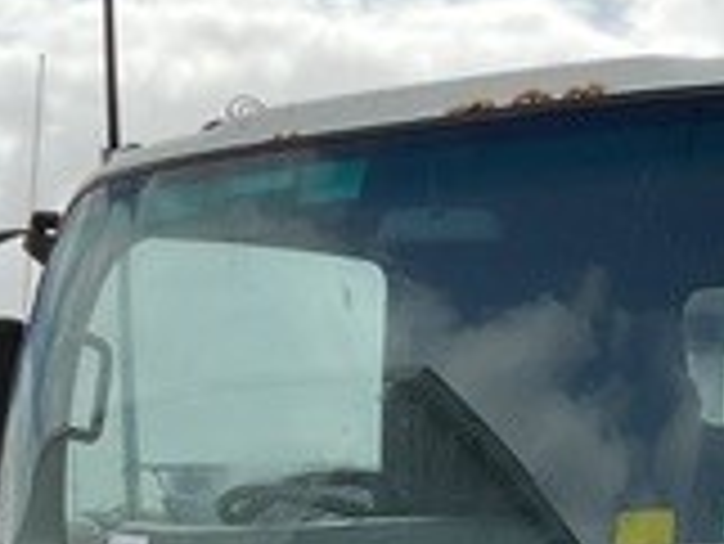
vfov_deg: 12.2
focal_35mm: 115
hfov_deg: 16.5
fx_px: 2407
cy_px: 845
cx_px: 845
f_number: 1.8
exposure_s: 1/1577
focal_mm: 3
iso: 16
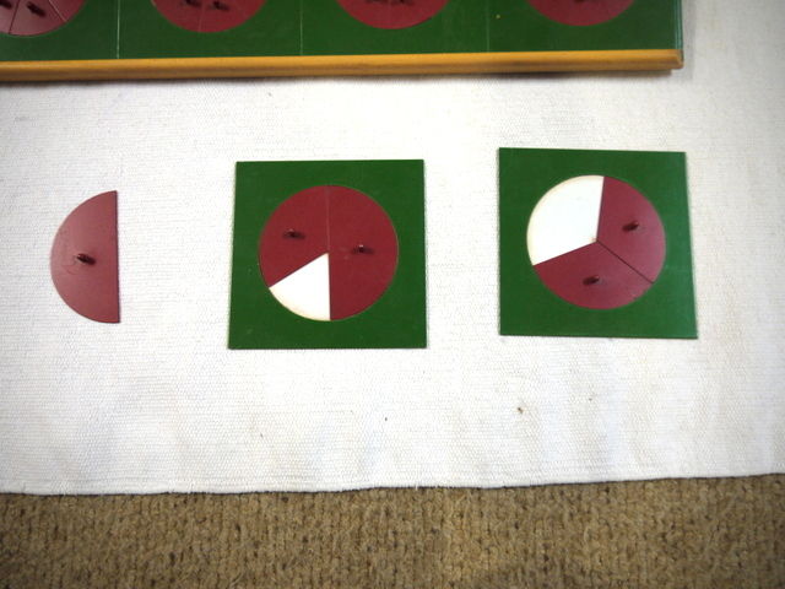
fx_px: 635
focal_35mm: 28
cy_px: 294
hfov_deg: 63.4
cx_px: 392
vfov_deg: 49.7
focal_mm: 14
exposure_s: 1/60
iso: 250
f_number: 3.5
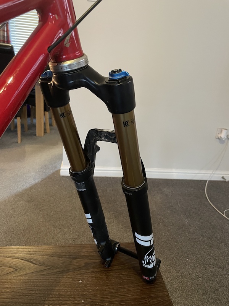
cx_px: 114
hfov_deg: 53.1
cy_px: 153
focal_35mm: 26
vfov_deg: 67.3
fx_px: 229
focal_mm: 4.2
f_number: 1.6
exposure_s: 1/25
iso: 500
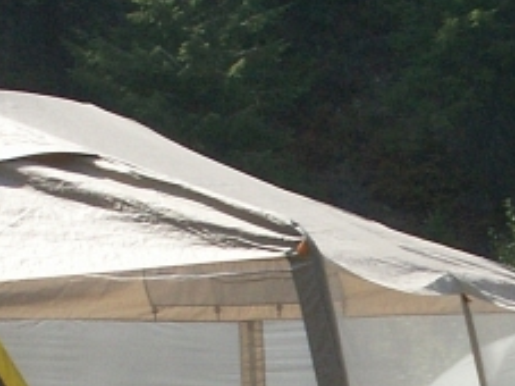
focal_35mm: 196
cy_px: 597
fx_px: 2914
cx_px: 560
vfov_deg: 7.4
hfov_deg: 10.0
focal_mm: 7.7
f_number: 7.1
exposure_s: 1/100
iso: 50
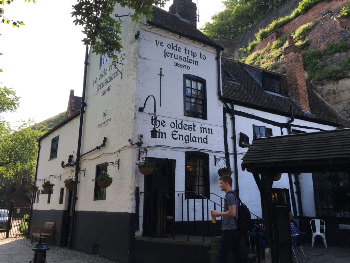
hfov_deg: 61.7
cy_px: 132
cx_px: 175
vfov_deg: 48.2
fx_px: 293
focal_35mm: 29
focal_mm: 4.15
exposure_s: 1/582
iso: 25
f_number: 2.2
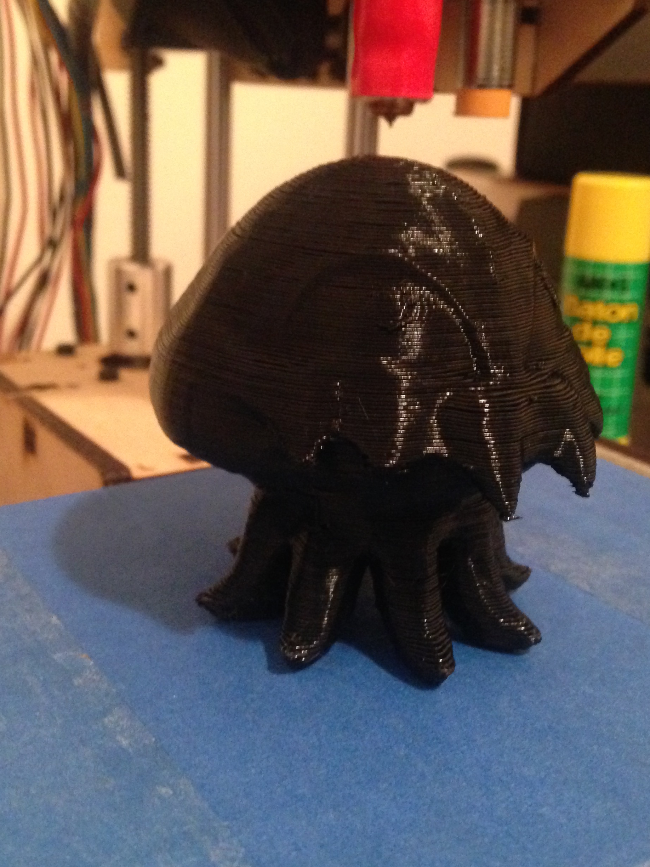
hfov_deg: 32.9
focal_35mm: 44
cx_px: 336
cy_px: 368
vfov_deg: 42.8
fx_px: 1102
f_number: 2.4
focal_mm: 4.12
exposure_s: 1/15
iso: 640
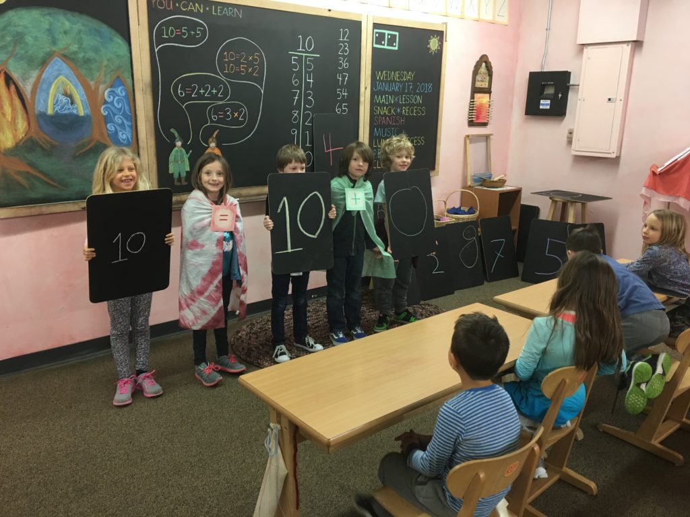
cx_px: 345
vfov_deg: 48.2
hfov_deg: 61.7
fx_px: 578
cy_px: 258
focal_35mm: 29
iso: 50
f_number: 2.2
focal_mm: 4.15
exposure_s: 1/15
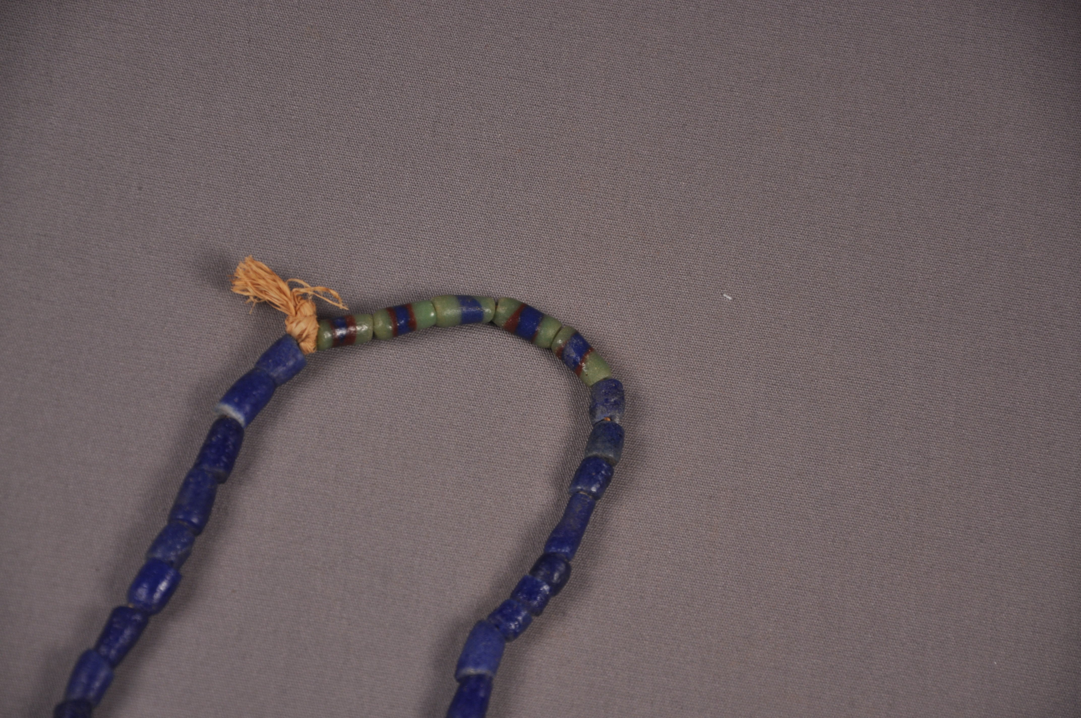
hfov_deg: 13.1
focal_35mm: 158
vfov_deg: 8.7
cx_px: 540
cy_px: 359
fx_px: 4724
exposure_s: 1/60
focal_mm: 105
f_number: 7.1
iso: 250
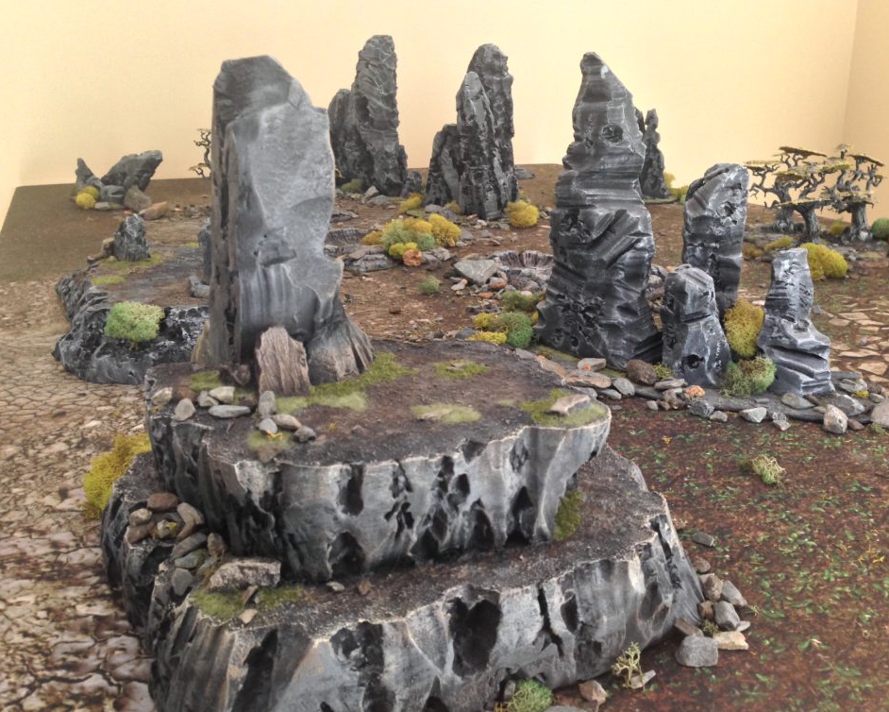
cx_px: 471
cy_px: 353
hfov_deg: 51.5
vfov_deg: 42.2
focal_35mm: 35
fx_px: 921
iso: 80
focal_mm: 4.12
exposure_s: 1/20
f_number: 2.4
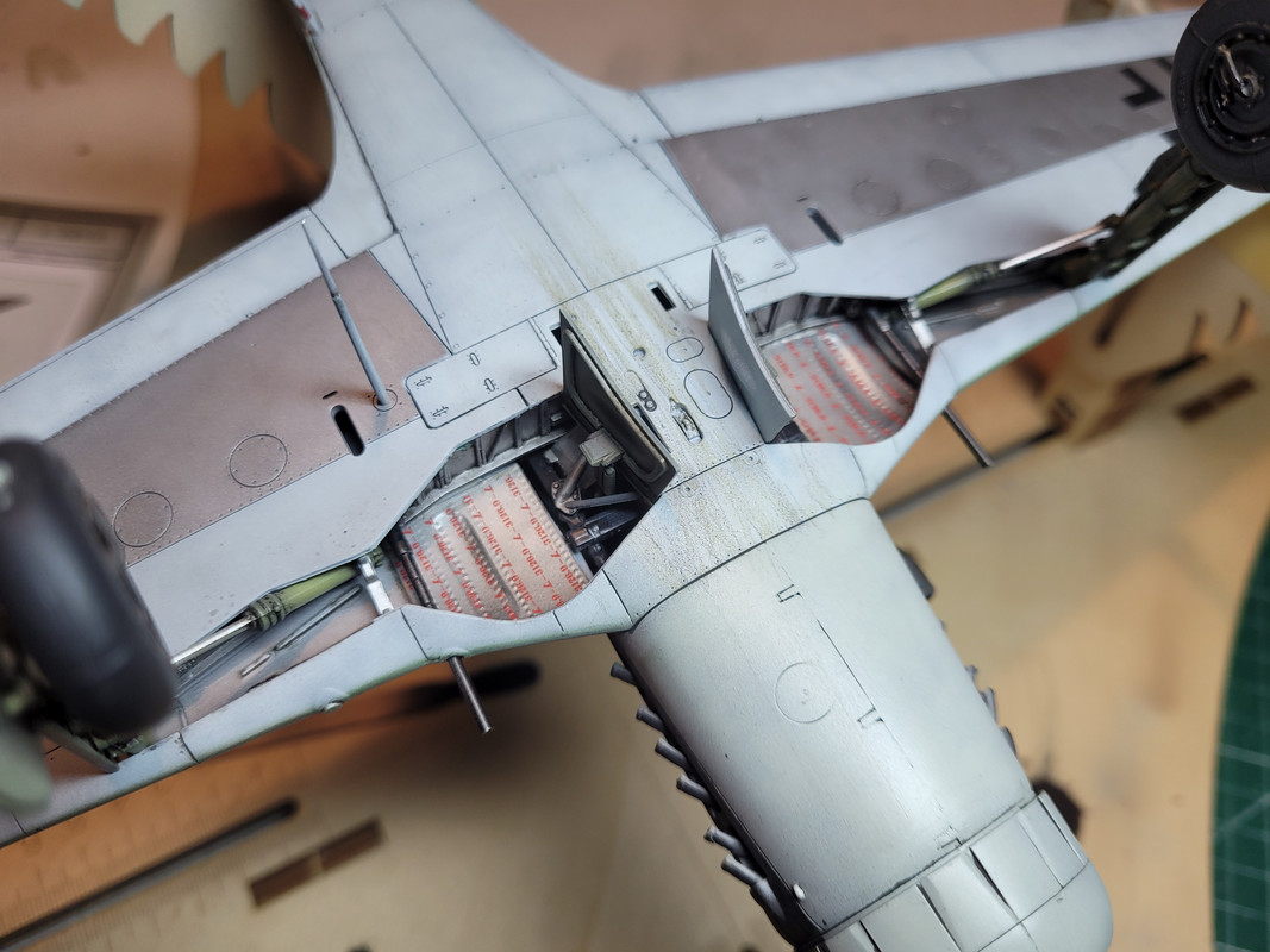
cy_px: 476
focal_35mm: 26
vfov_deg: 53.1
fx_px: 954
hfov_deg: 67.3
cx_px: 635
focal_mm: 5.4
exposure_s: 1/100
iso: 100
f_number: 1.8
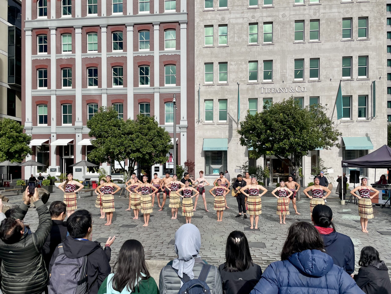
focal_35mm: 26
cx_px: 196
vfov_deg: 53.1
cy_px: 147
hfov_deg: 67.3
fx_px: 294
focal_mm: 4.2
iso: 32
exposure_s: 1/2882
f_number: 1.6
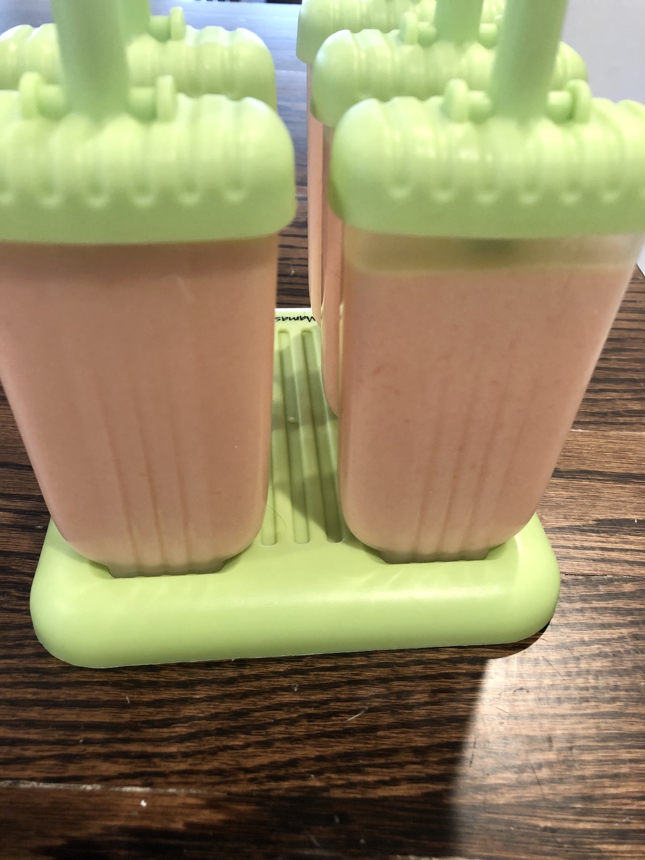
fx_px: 696
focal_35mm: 28
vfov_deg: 63.4
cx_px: 322
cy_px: 430
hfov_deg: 49.7
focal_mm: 3.99
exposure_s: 1/15
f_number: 1.8
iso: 50
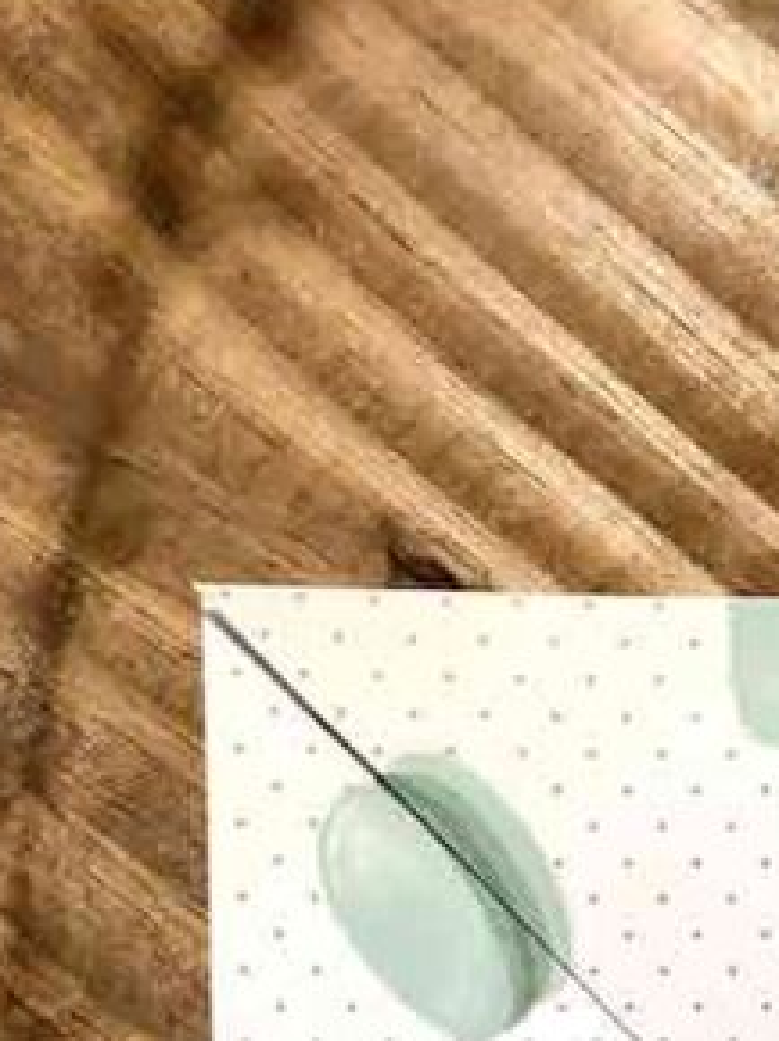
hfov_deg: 18.4
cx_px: 869
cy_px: 1167
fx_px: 2314
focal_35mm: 77
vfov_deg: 23.7
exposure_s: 1/60
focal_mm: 3.3
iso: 125
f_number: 2.4
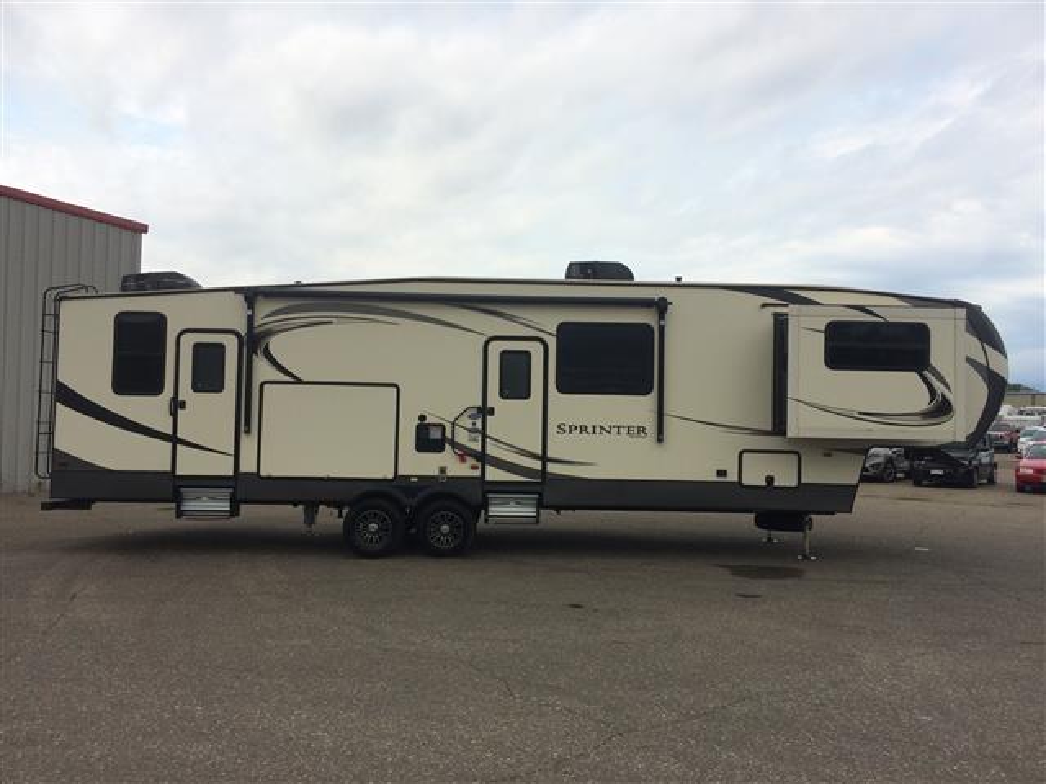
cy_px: 392
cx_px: 523
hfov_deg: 61.7
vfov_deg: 48.2
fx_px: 876
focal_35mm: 29
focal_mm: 4.15
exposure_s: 1/2283
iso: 32
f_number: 2.2
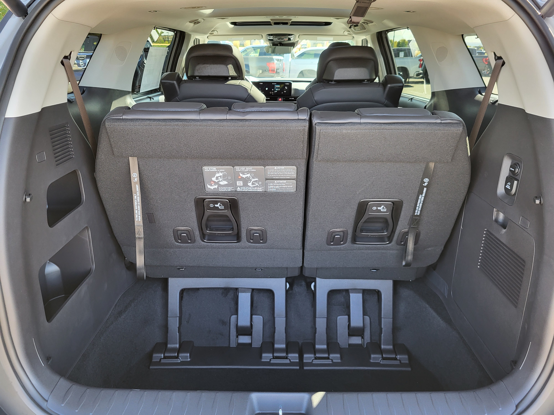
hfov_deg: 67.3
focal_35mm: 26
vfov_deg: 53.1
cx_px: 277
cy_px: 208
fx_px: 416
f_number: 1.8
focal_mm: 5.4
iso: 125
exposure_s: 1/120
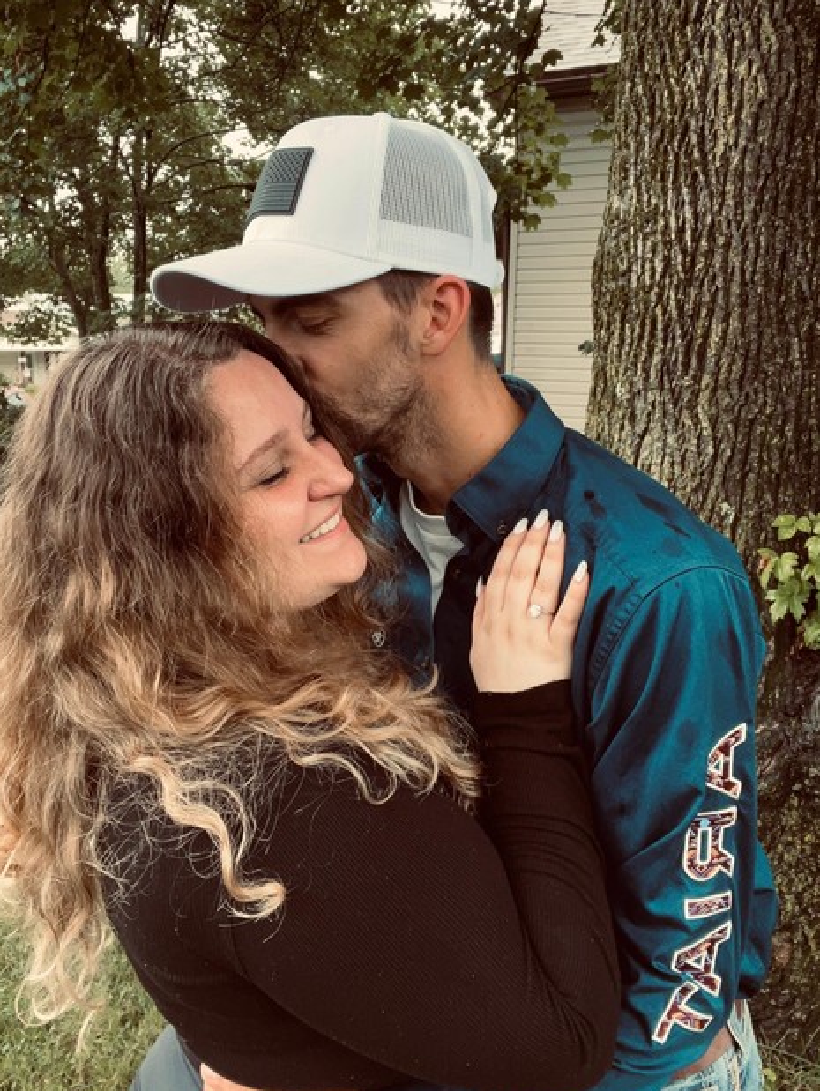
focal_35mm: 31
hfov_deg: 45.5
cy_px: 548
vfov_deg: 58.3
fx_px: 978
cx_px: 409
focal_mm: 2.71
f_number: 2.2
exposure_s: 1/121
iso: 80
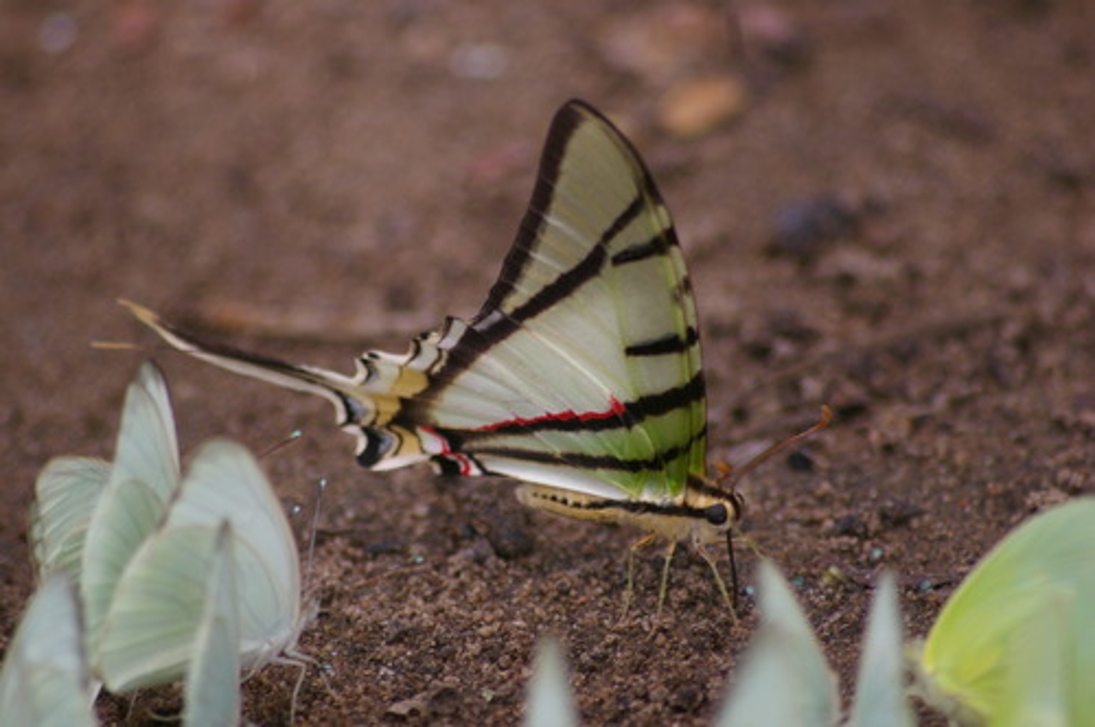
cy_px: 364
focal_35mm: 450
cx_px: 548
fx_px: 13670
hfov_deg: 4.6
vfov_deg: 3.0
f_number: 5.6
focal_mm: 300
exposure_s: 1/250
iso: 400
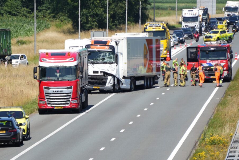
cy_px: 84
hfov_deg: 6.0
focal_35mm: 342
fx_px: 2271
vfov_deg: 4.0
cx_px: 118
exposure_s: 1/323
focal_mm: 300
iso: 100
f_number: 6.3
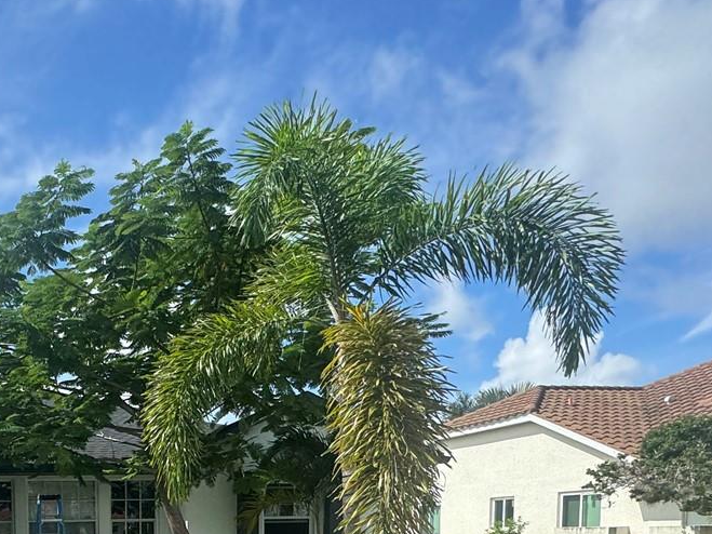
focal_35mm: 34
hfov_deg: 47.7
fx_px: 699
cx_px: 54
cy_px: 589
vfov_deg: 35.6
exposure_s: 1/849
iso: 40
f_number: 2.2
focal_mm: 2.22
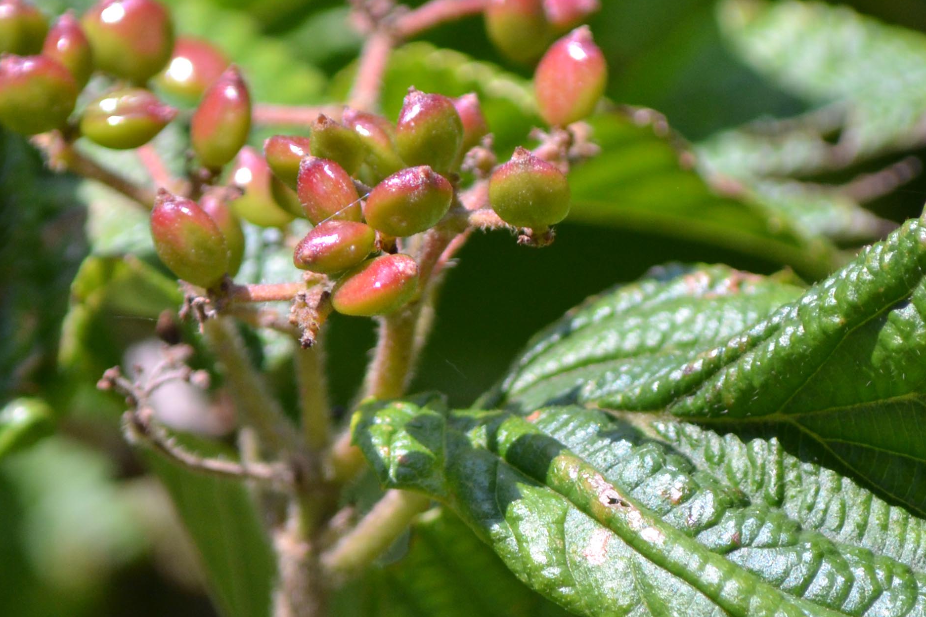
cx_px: 354
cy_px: 191
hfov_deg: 2.8
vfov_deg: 1.9
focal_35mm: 738
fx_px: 18983
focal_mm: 200
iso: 400
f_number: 5.6
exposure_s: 1/500
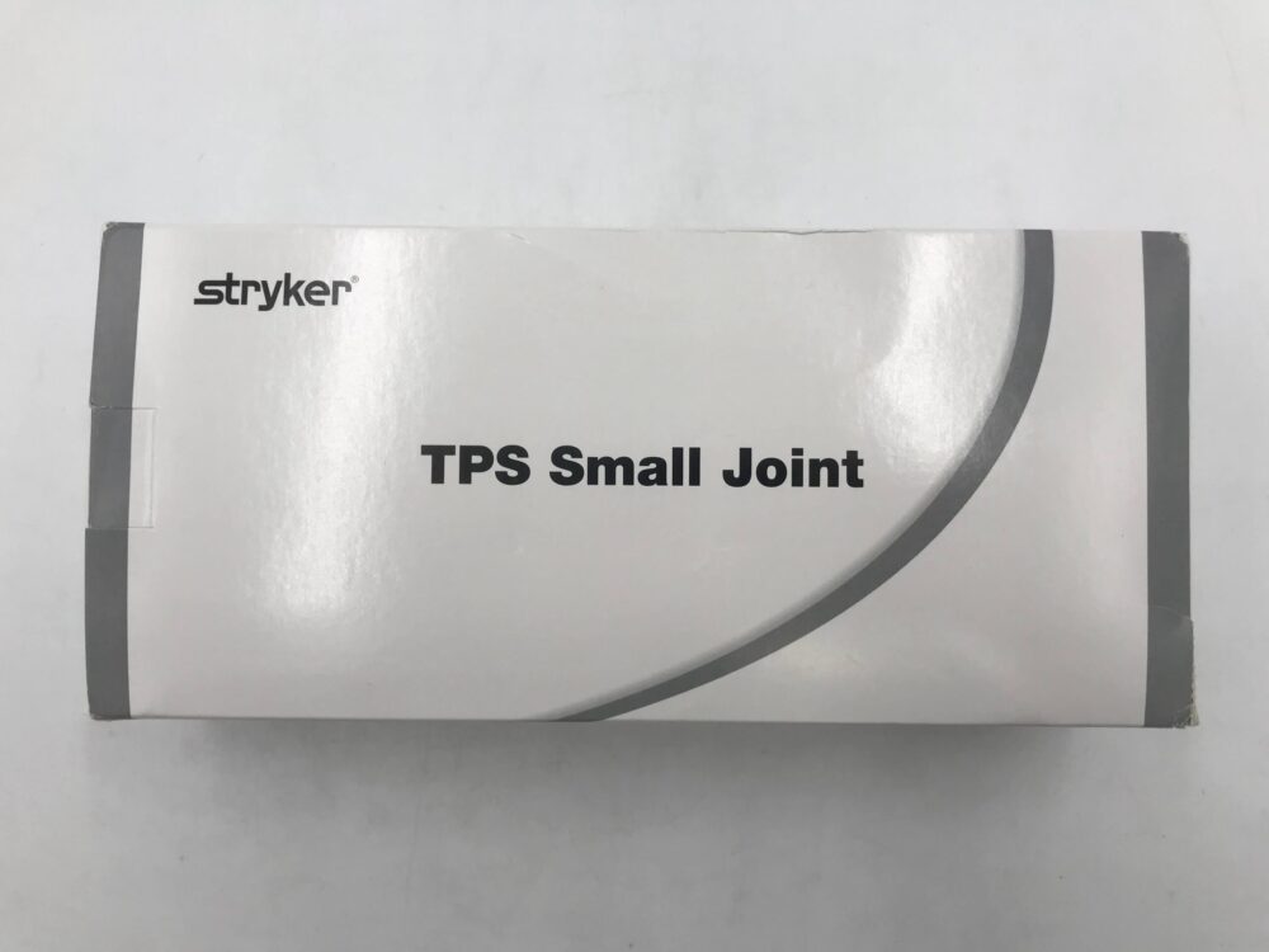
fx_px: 1026
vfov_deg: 49.7
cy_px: 476
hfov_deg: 63.4
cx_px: 634
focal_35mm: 28
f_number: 1.8
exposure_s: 1/120
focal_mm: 3.99
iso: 25
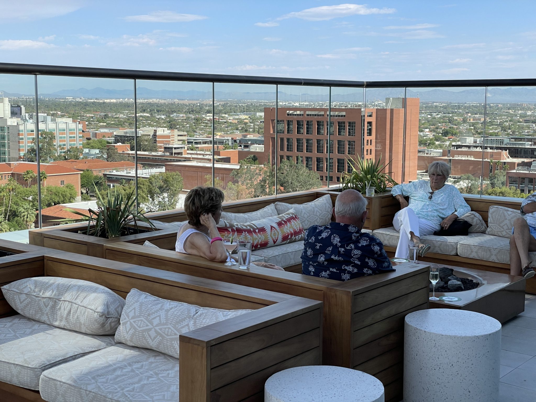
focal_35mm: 52
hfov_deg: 36.8
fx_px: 805
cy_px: 201
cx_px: 268
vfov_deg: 28.0
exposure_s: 1/1332
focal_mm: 6
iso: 25
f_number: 2
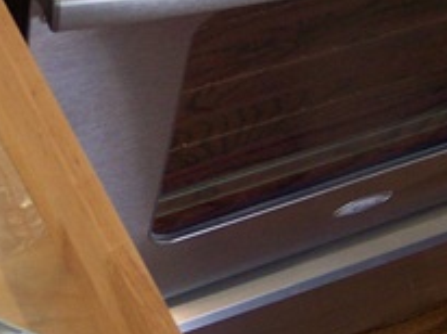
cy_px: 169
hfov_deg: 17.3
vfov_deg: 13.2
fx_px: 1445
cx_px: 20
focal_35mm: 112
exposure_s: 1/30
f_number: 2.8
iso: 100
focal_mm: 5.85
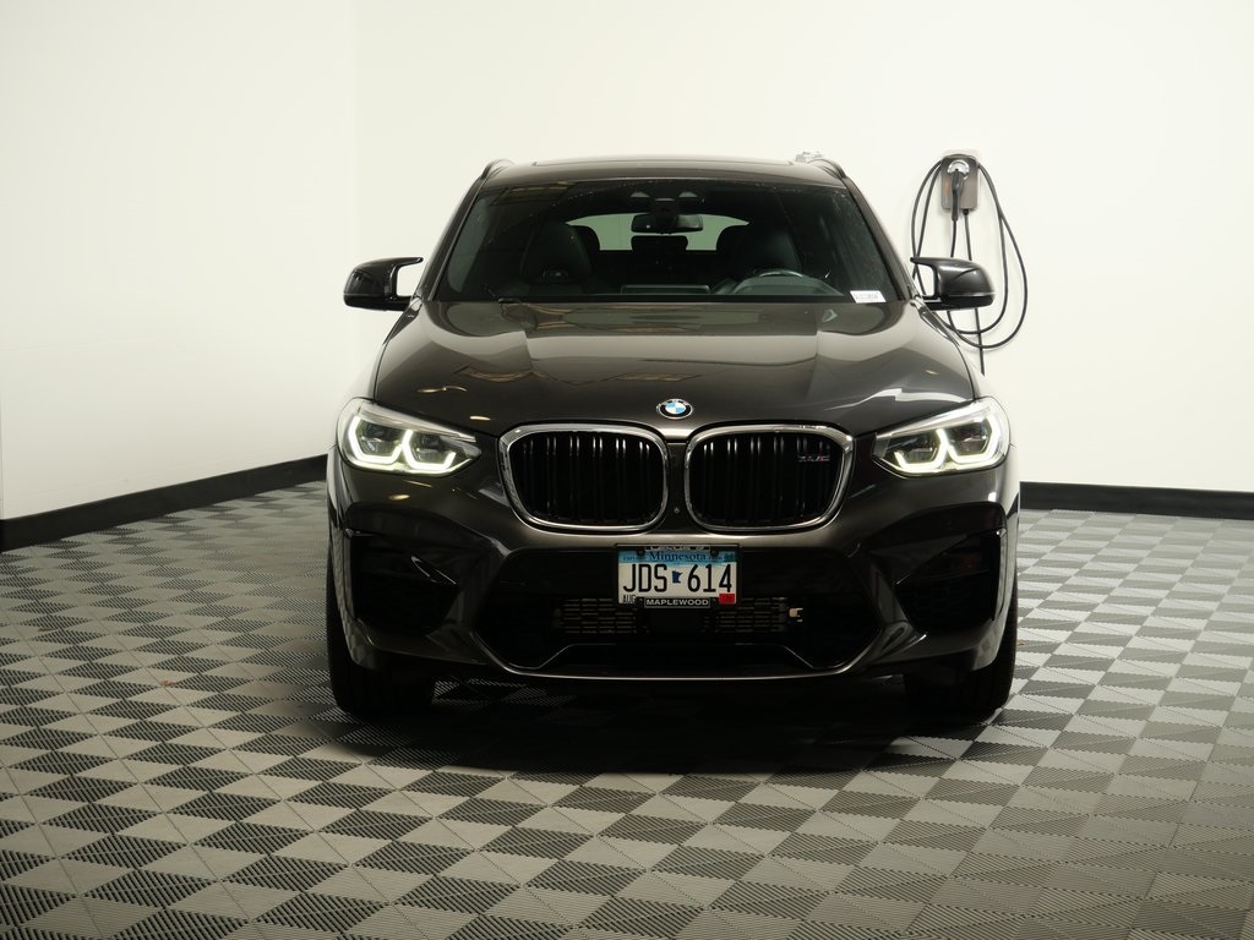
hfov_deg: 34.3
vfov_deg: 26.1
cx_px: 627
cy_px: 470
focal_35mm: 56
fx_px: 2029
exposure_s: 1/200
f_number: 4.7
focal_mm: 28
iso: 200
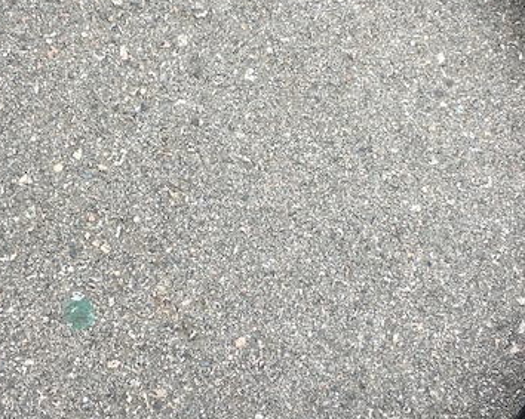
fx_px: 994
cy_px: 148
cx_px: 236
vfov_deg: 23.8
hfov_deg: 29.6
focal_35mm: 64
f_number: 2.2
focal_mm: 4.15
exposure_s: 1/120
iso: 25
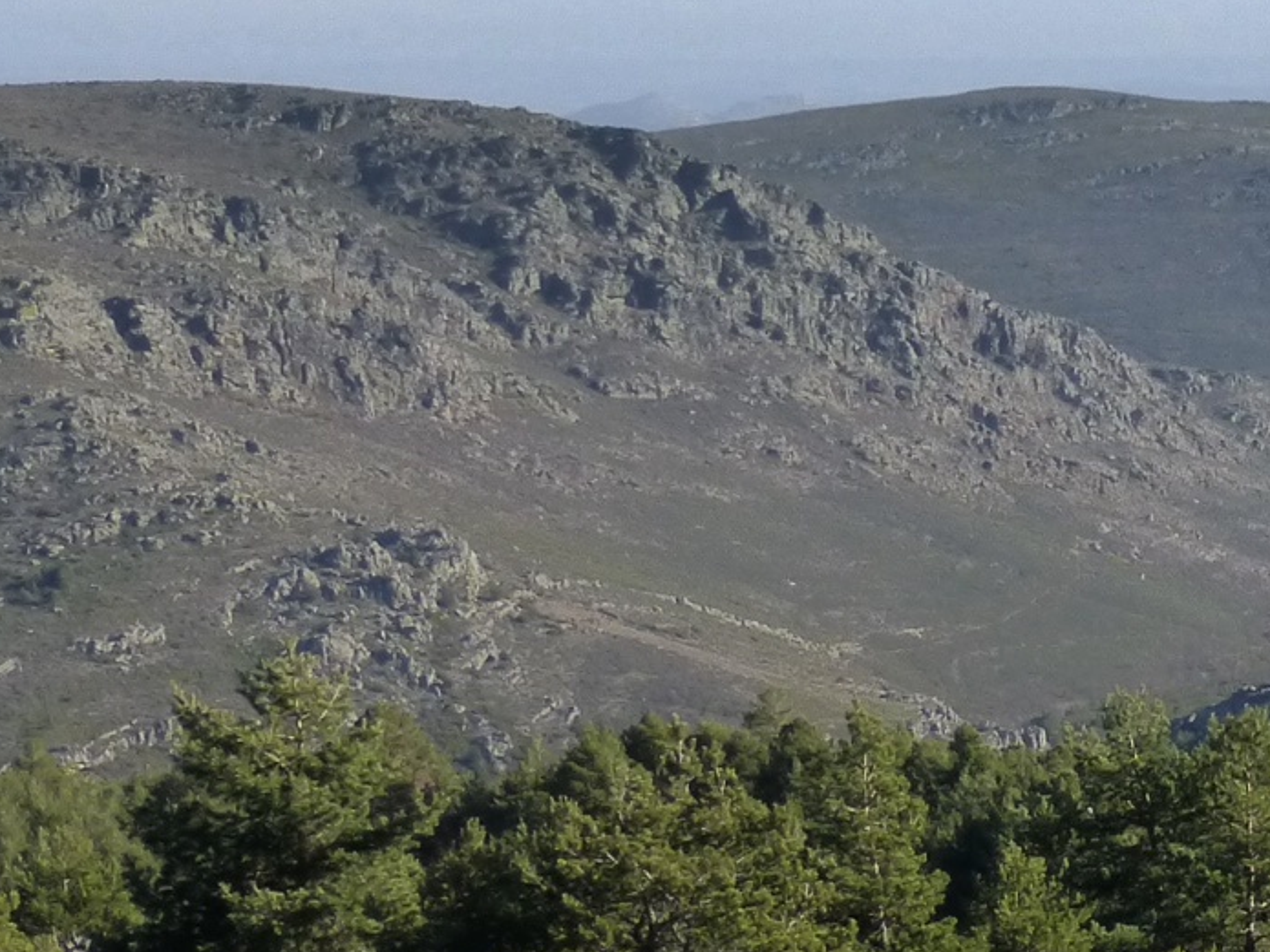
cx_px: 1423
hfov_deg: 14.9
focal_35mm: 129
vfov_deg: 11.5
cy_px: 534
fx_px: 4732
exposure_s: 1/1600
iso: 200
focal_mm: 6.1
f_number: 3.7
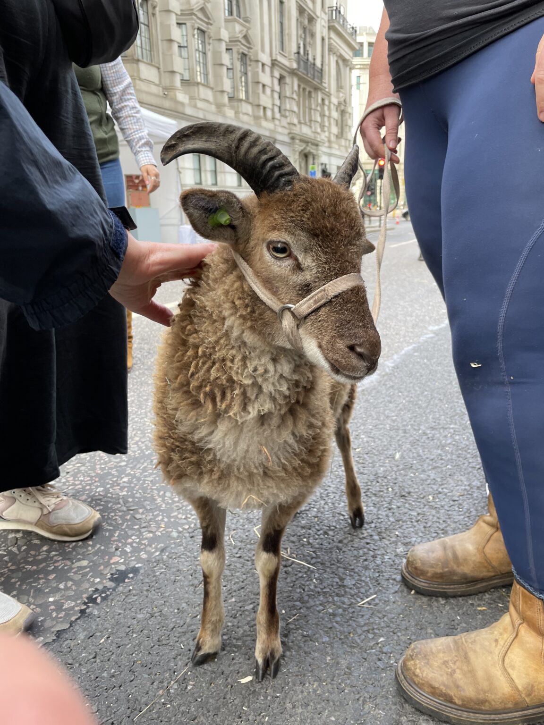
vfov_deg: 67.3
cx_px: 272
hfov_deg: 53.1
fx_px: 545
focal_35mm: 26
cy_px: 362
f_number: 1.6
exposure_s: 1/121
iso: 40
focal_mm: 4.2
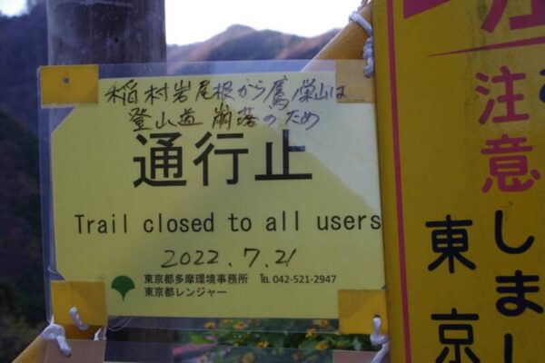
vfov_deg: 29.9
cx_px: 272
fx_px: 681
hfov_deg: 43.6
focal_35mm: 45
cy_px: 182
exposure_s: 1/80
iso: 100
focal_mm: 30
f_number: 5.6
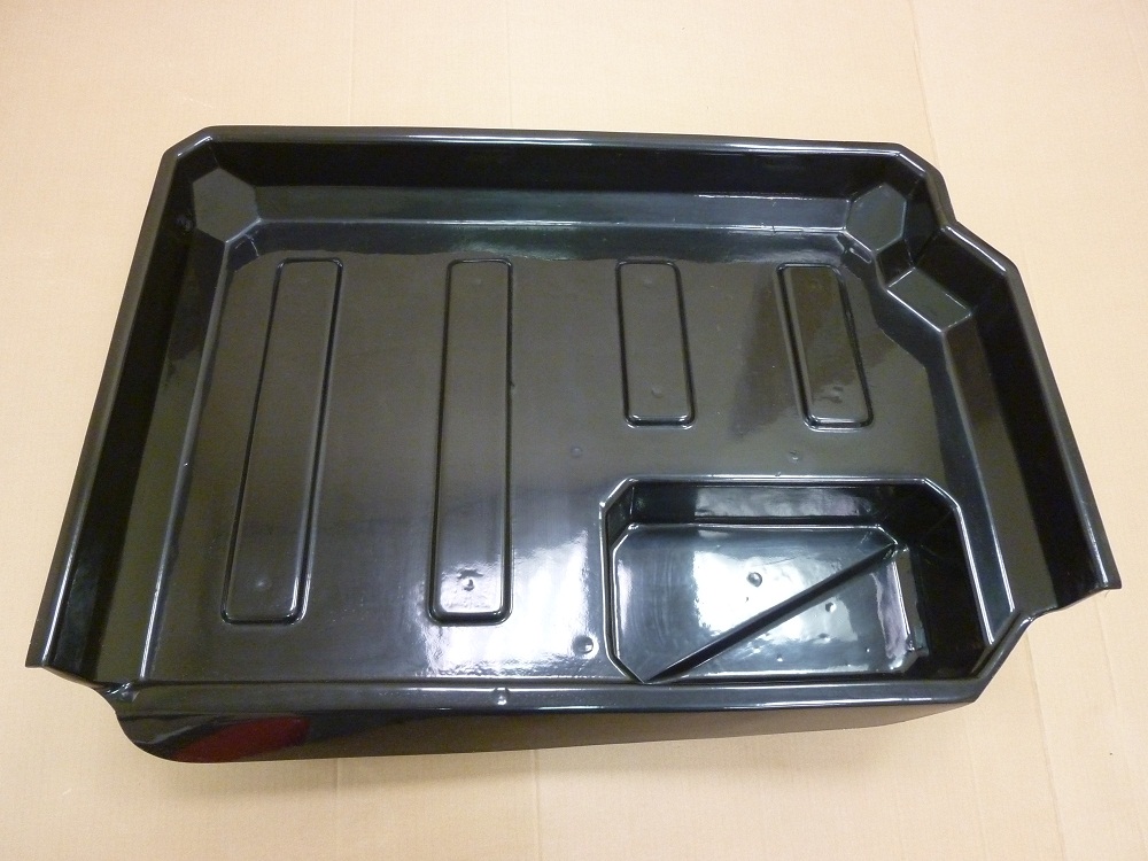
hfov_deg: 69.4
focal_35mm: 25
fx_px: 829
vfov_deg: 54.9
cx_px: 574
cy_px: 430
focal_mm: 4.5
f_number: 3.3
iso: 400
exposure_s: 1/13
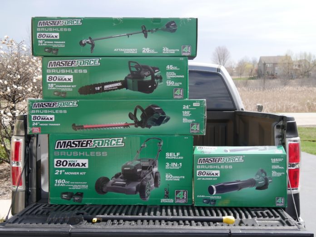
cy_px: 118
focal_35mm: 48
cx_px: 158
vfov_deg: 30.3
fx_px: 438
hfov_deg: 39.7
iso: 200
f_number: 4.1
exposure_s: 1/500
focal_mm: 24
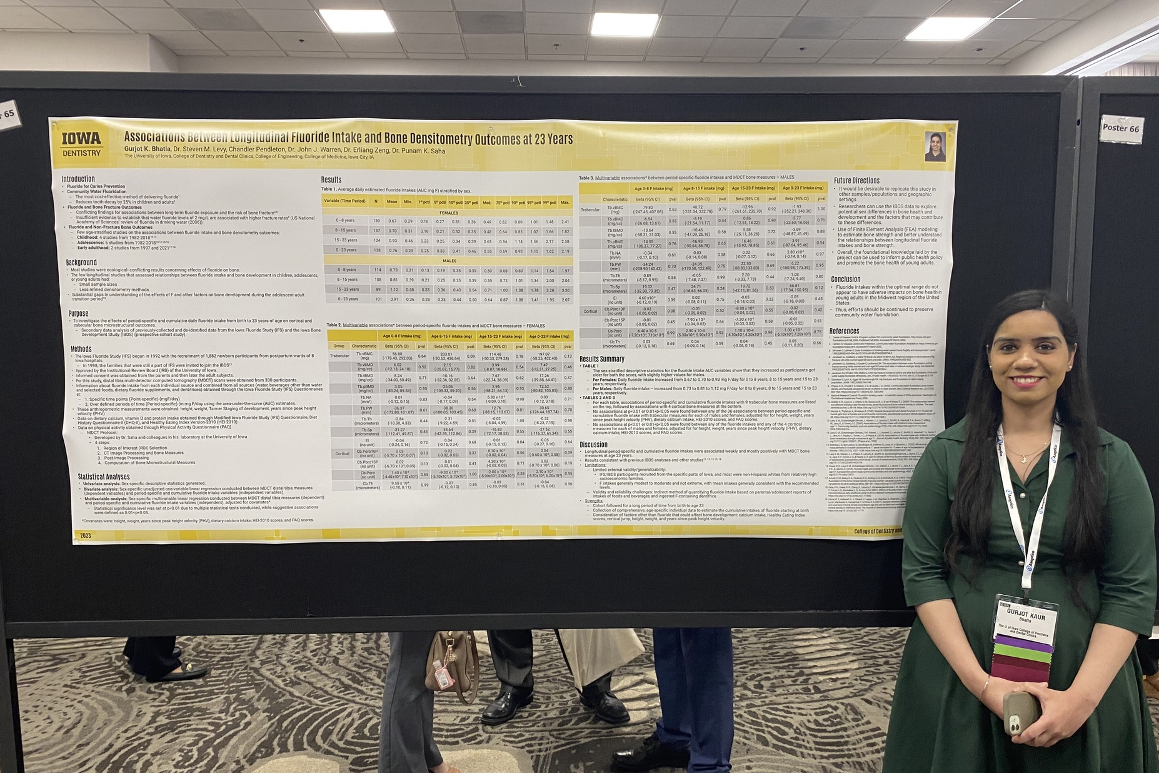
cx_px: 593
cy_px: 424
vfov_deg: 46.3
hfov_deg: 65.5
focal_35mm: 28
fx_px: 901
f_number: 1.8
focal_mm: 4.25
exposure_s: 1/60
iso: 125
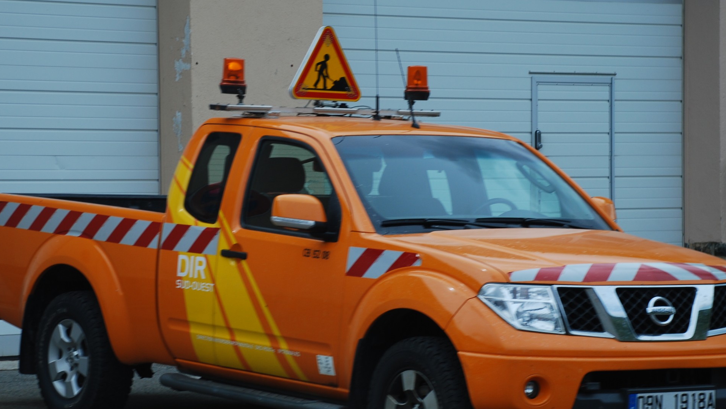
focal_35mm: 149
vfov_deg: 8.1
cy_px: 239
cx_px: 335
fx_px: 2869
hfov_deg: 14.4
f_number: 5.3
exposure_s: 1/200
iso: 100
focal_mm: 66
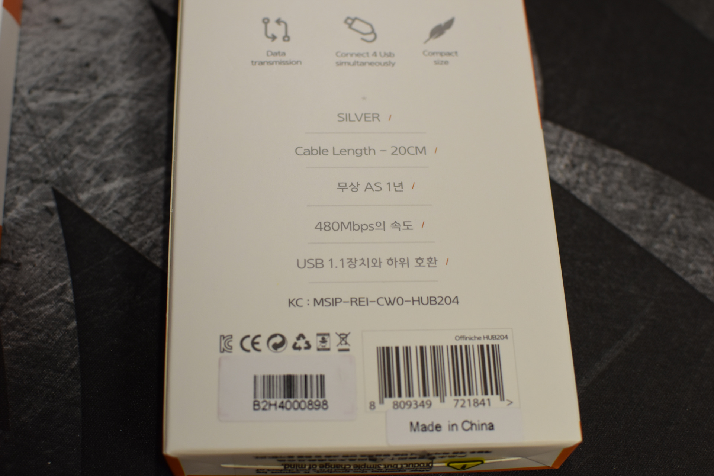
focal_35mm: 52
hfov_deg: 37.9
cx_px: 357
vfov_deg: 25.8
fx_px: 1041
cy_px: 238
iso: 450
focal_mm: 35
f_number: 4
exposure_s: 1/60
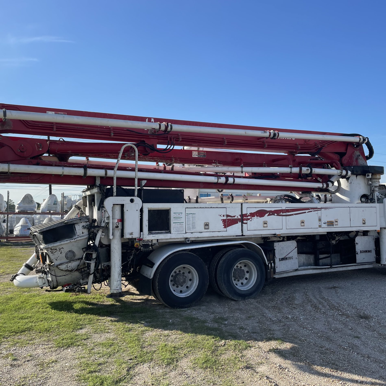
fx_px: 391
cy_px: 195
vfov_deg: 52.5
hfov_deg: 52.4
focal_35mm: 31
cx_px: 215
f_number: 1.6
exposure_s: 1/2398
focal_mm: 4.2
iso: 32
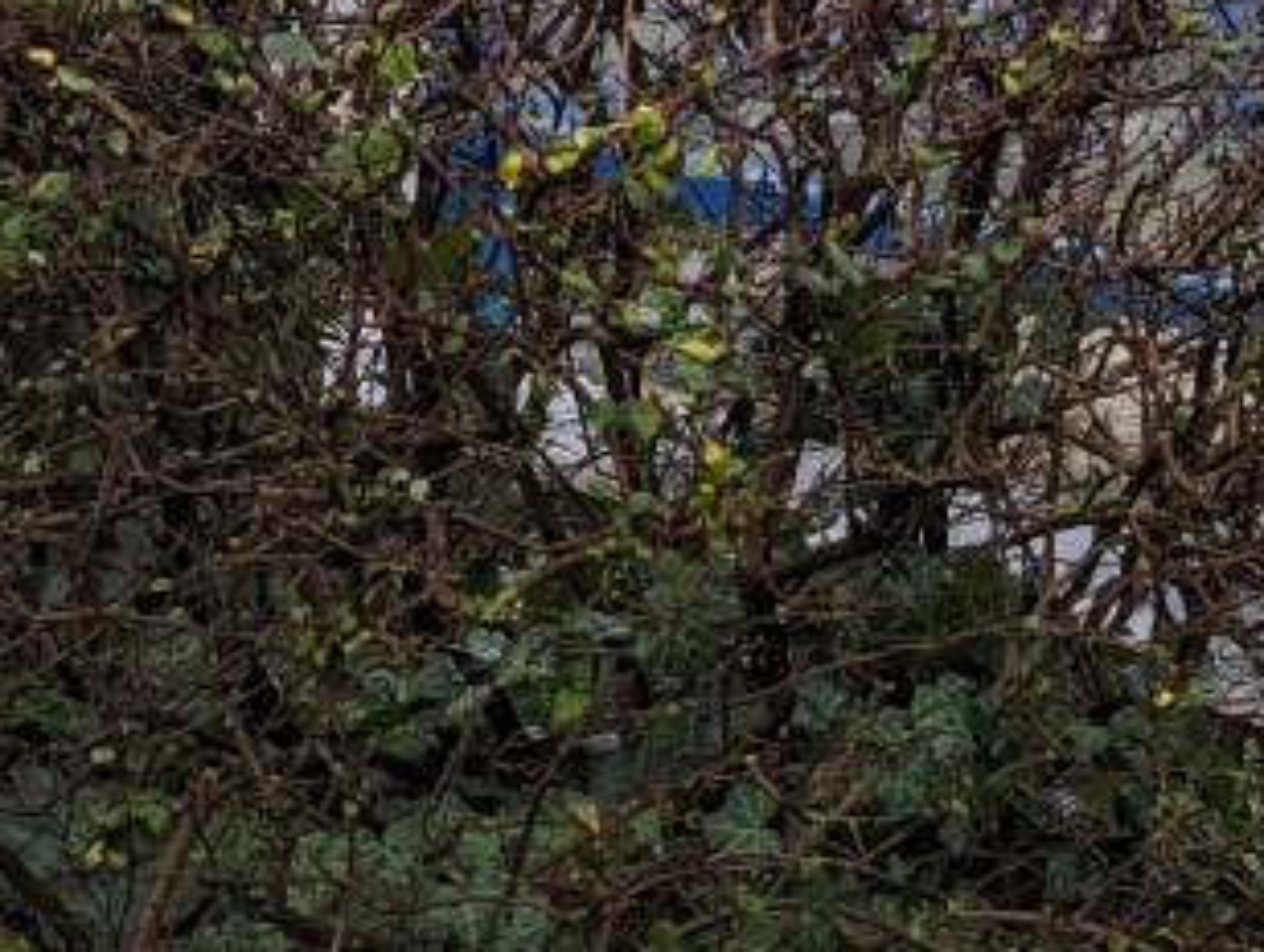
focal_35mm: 93
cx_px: 1590
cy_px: -406
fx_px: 3401
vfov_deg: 15.0
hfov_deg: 19.6
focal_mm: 6.81
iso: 40
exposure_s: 1/139
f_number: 1.85
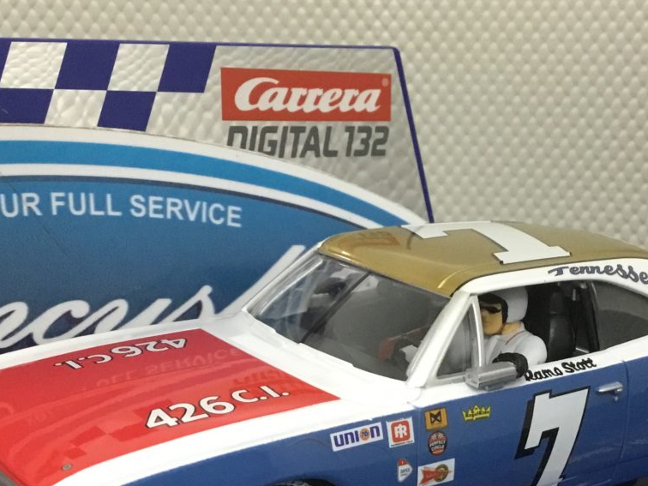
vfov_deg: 23.1
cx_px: 421
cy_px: 350
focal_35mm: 63
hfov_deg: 30.5
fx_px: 1179
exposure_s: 1/30
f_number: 2.4
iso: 200
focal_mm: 3.3
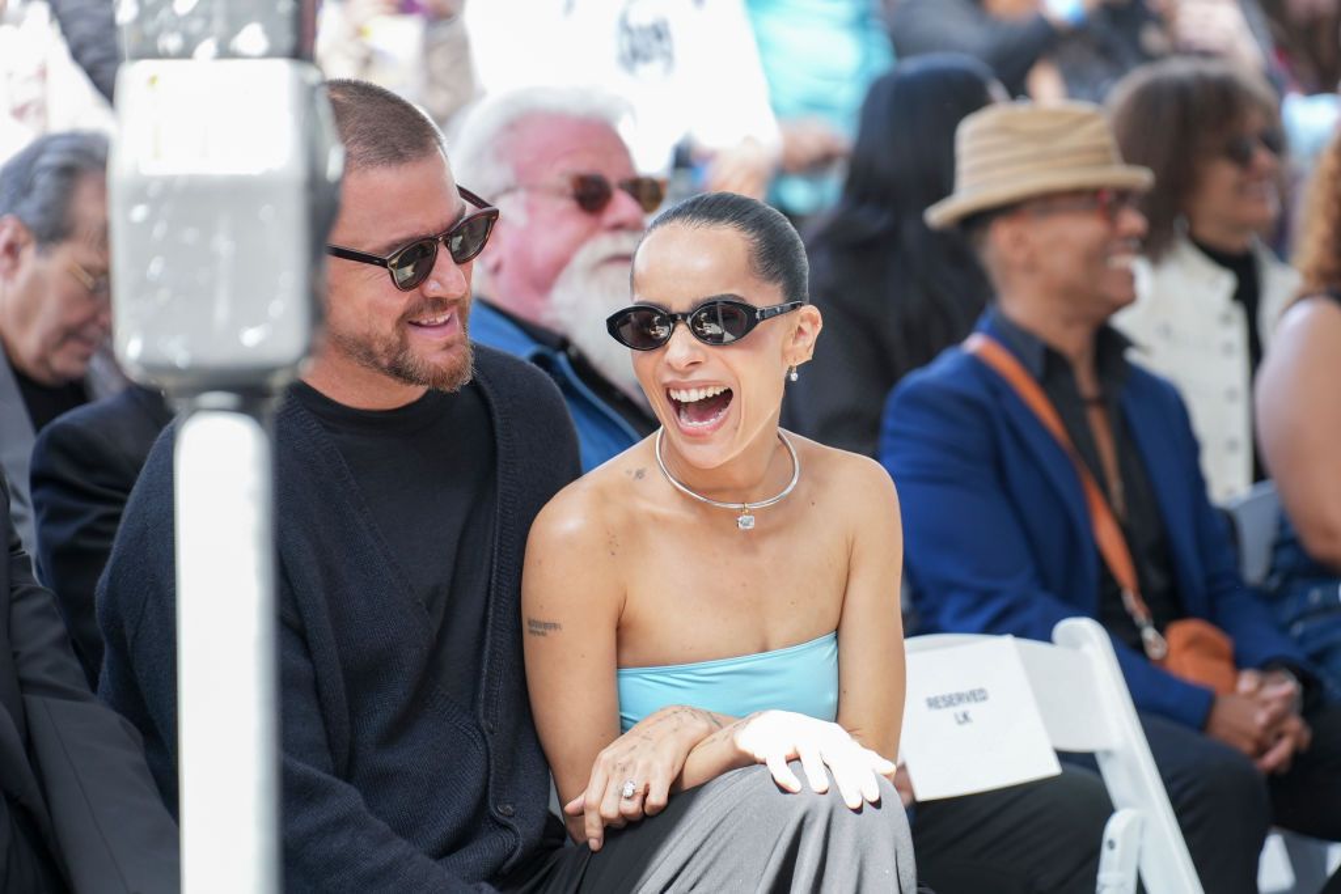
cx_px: 670
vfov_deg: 9.2
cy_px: 447
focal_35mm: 150
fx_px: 5588
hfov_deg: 13.7
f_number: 3.2
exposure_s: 1/320
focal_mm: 150
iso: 400
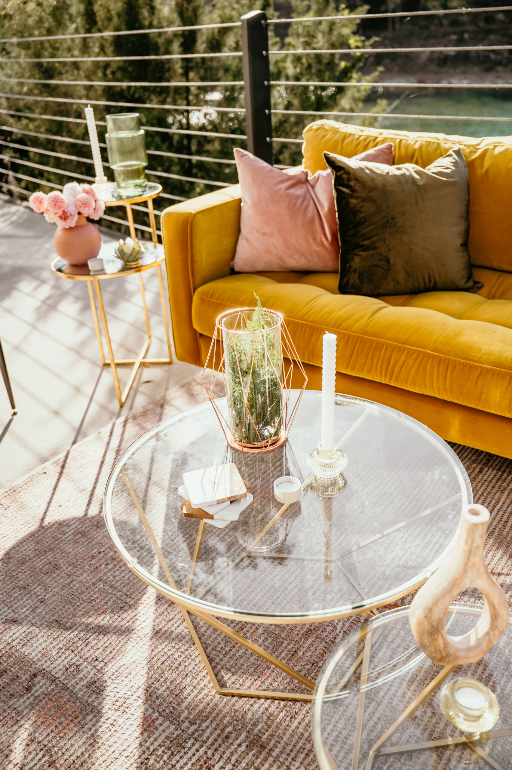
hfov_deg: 41.7
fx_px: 673
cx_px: 256
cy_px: 385
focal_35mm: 32
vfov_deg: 59.5
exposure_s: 1/3200
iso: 100
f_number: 2.8
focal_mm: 31.5
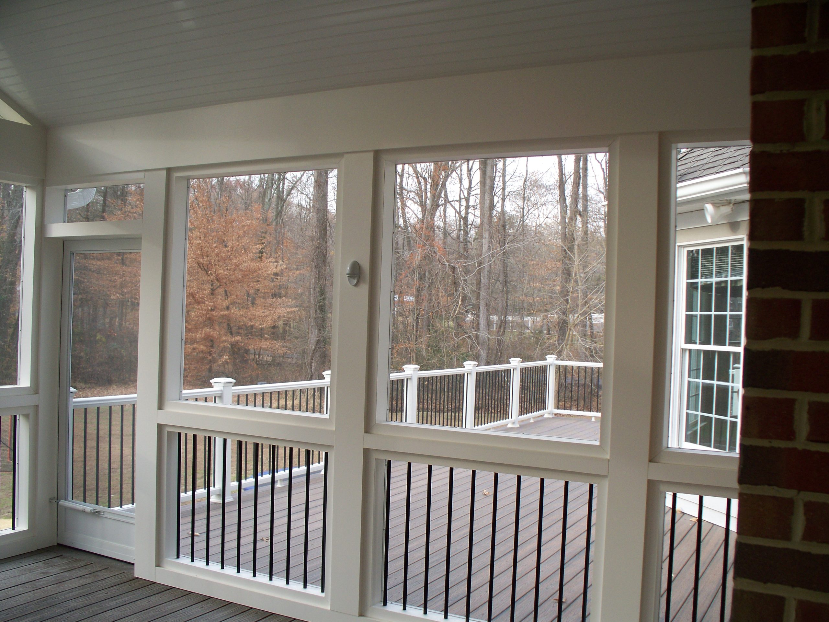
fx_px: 862
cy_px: 311
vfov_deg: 39.7
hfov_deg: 51.4
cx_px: 414
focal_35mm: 36
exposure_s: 1/60
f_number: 2.8
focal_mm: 7.54
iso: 80
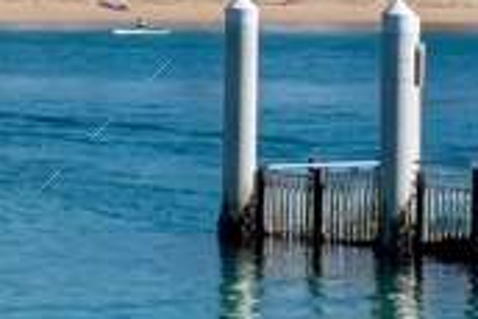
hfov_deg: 8.8
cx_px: -50
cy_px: -21
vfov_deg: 5.9
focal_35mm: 232
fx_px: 3079
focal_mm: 45
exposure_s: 1/4000
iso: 250
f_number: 4.5
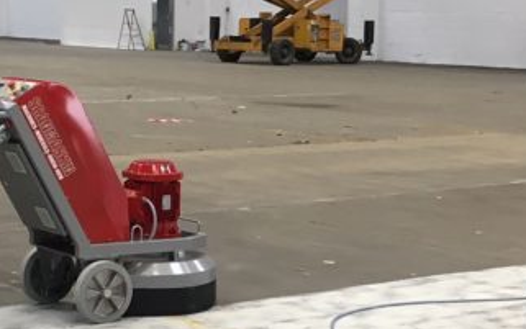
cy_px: 313
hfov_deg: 21.2
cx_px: 261
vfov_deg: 13.2
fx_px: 1406
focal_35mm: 98
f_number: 2.2
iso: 64
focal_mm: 4.15
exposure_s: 1/33
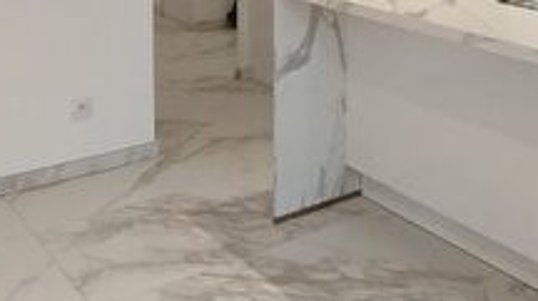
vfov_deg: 20.9
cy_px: -66
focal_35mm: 53
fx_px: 755
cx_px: 359
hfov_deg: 38.8
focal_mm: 1.65
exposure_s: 1/50
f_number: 2.2
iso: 125
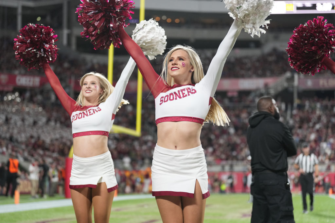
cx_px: 168
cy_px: 112
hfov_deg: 22.9
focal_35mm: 89
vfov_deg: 15.4
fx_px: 828
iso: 2500
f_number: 2.8
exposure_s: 1/1250
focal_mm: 89
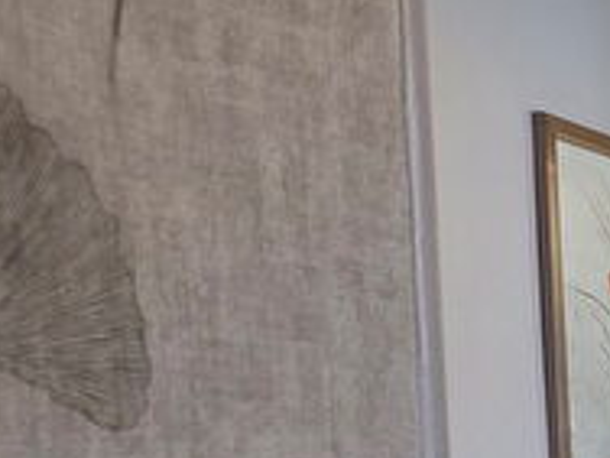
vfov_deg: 14.3
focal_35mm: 97
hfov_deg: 16.7
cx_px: 1110
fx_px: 1709
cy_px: 681
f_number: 1.8
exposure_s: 1/50
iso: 250
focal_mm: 5.4
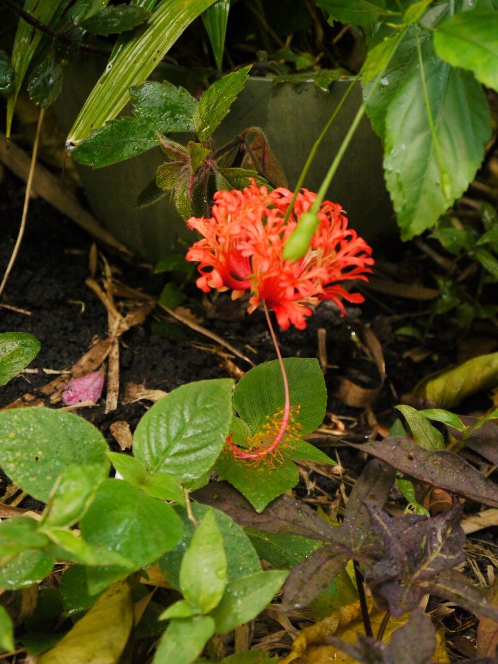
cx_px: 249
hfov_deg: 17.6
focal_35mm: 84
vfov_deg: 23.3
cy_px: 332
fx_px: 1611
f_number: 6.3
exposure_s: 1/200
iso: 1600
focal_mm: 42
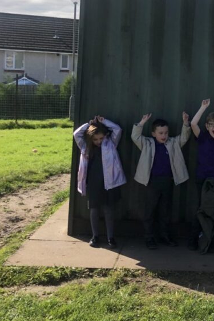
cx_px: 217
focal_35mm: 53
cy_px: 100
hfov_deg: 24.3
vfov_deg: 37.0
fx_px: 473
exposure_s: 1/2288
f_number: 1.8
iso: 20
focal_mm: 3.99
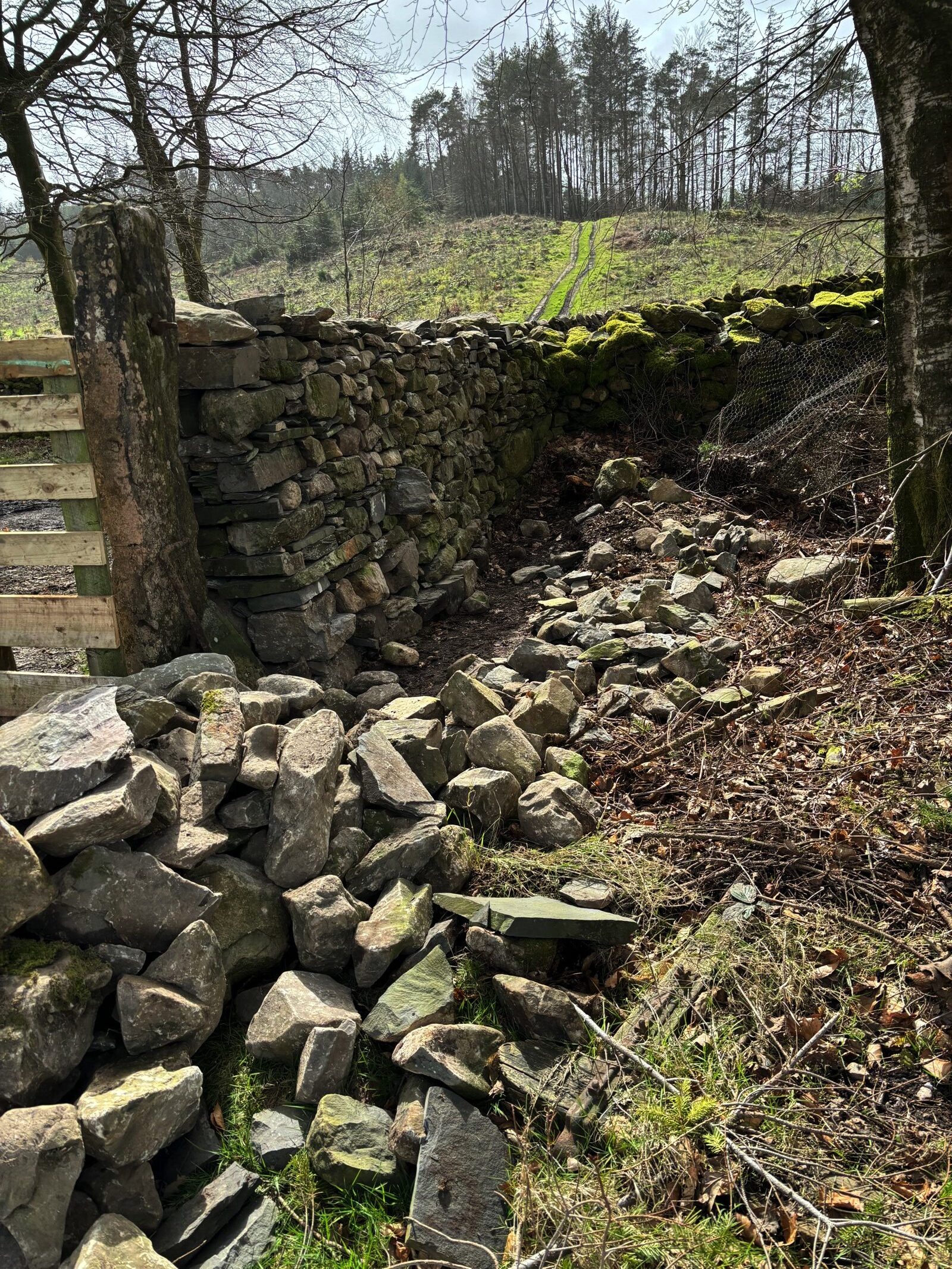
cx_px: 476
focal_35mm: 26
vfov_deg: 67.3
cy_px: 634
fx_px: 953
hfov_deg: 53.1
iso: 50
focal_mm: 5.96
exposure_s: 1/1103
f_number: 1.6
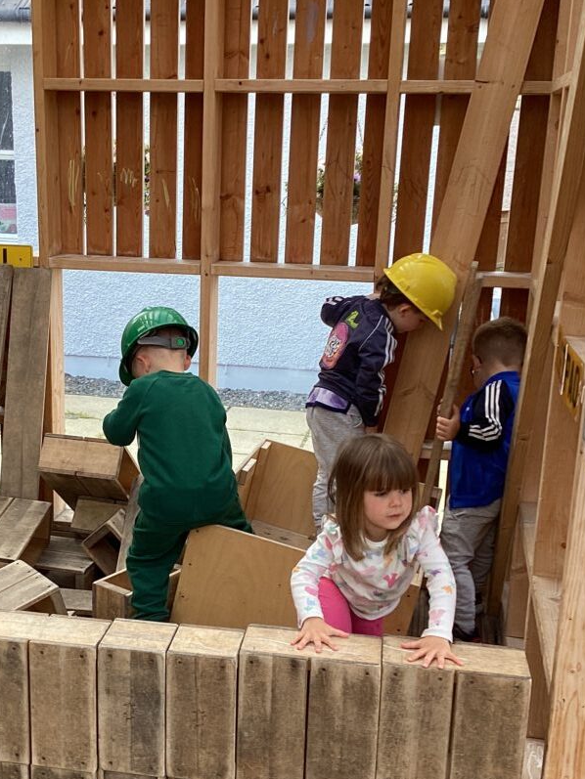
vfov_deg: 38.8
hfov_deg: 29.4
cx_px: 183
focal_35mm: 49
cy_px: 455
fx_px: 1104
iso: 25
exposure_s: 1/100
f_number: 2.4
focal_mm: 3.3
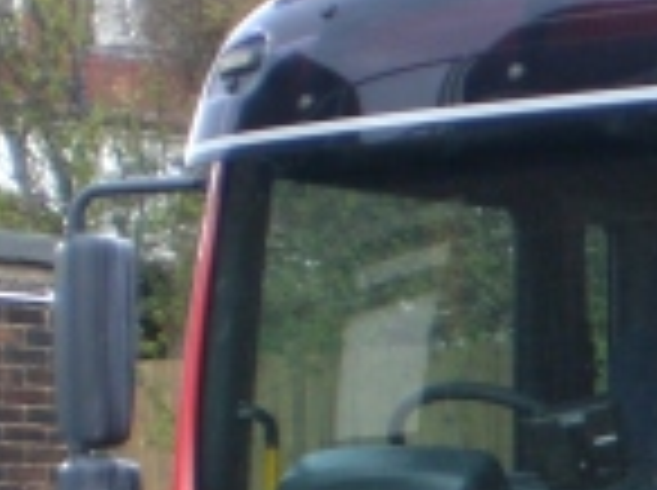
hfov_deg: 11.0
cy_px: 683
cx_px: 1192
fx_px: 3164
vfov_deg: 8.7
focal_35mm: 167
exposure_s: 1/80
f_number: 3.1
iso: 100
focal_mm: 6.3
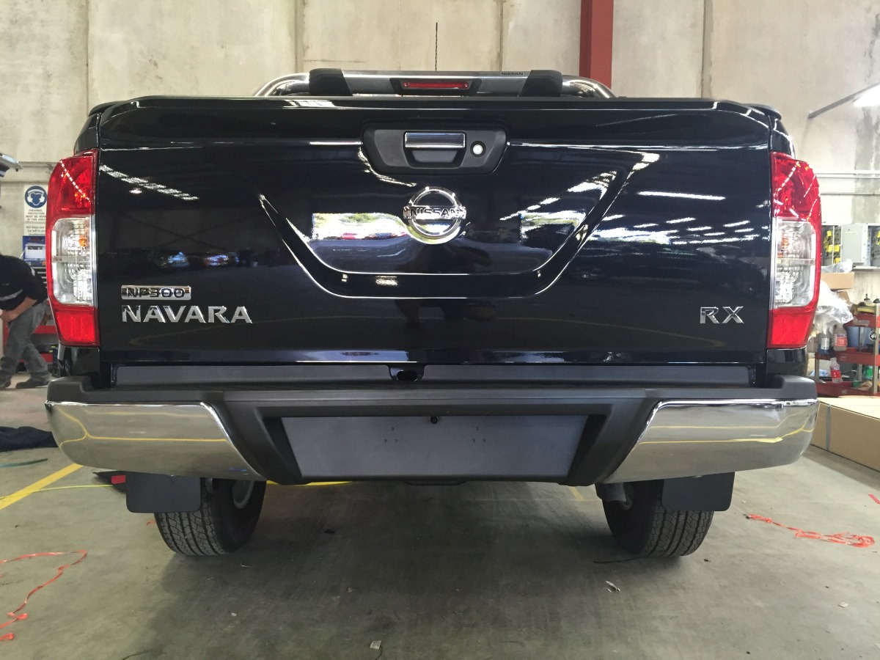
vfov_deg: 48.2
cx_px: 440
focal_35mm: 29
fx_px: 737
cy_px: 330
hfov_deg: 61.7
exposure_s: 1/33
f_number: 2.2
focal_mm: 4.15
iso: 200
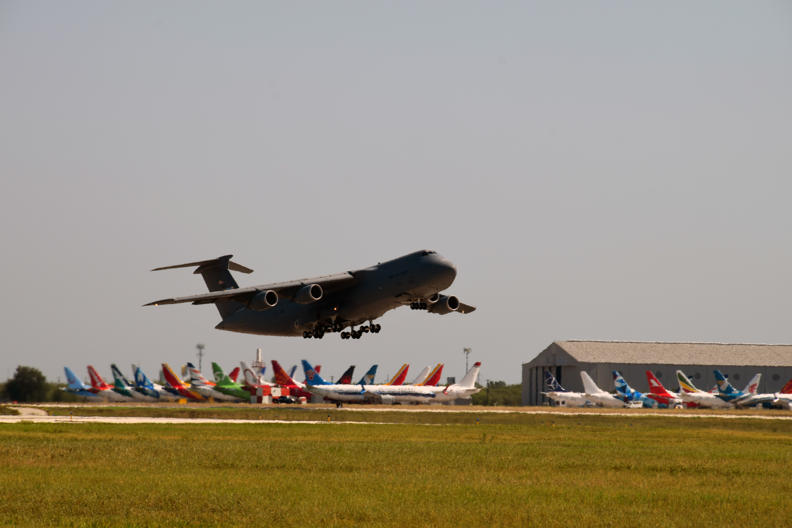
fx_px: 6599
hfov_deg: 6.9
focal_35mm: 300
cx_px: 396
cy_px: 264
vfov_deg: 4.6
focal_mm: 200
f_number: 14
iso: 100
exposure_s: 1/200
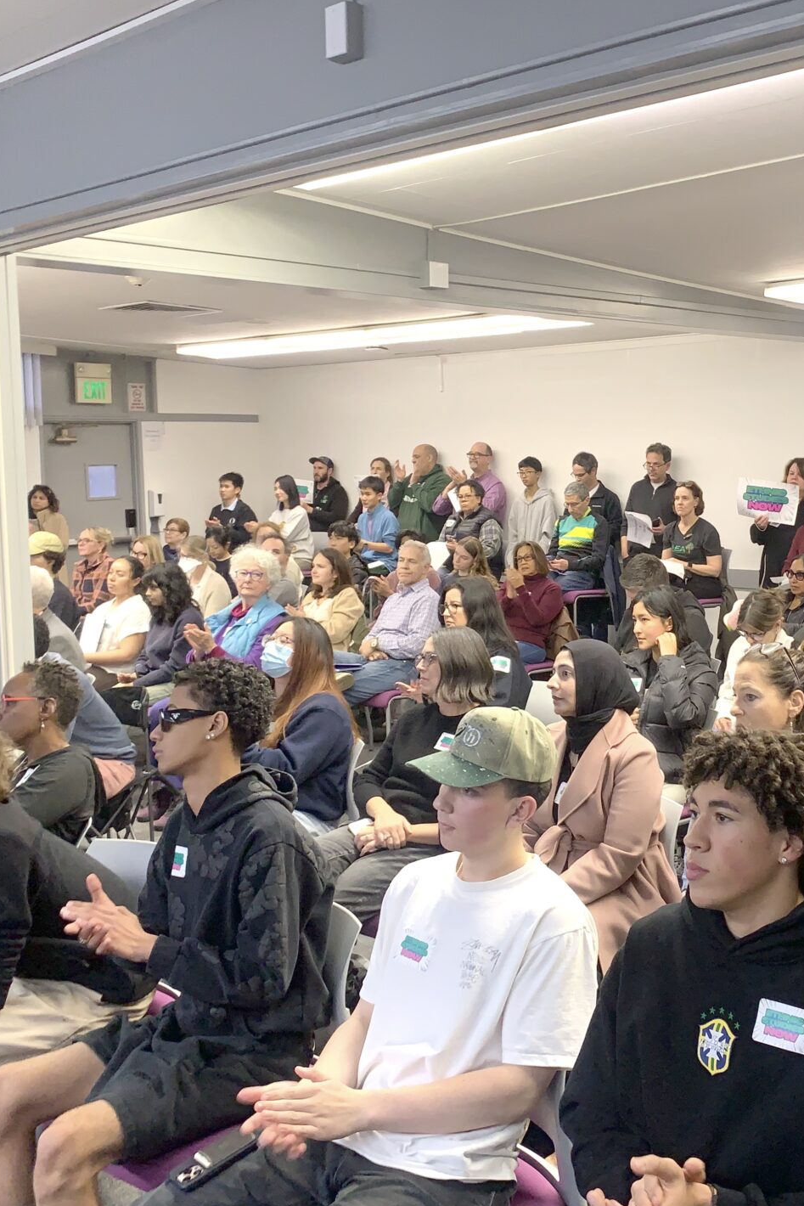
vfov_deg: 49.5
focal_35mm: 39
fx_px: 1306
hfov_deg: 33.8
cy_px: 569
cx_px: 565
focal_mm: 4.25
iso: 160
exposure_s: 1/60
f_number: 1.8
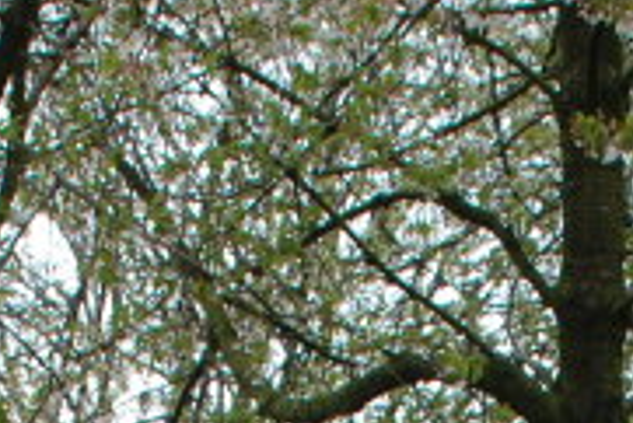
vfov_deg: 6.3
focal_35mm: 204
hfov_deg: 10.0
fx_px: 3590
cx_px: 581
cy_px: 1180
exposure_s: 1/125
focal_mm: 24
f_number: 5.6
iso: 140
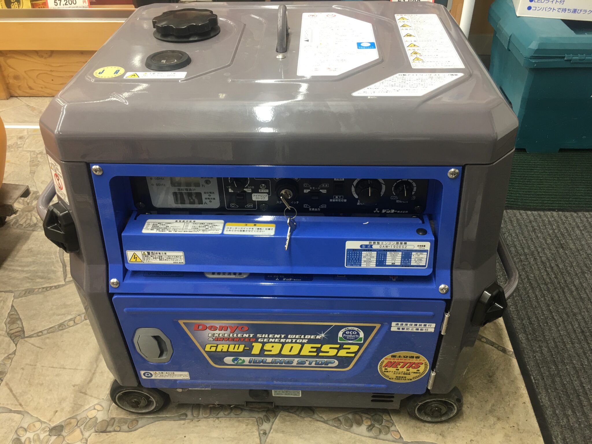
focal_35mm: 29
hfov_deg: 61.7
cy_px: 222
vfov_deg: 48.2
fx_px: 496
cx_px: 296
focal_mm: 4.15
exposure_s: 1/15
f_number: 2.2
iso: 25
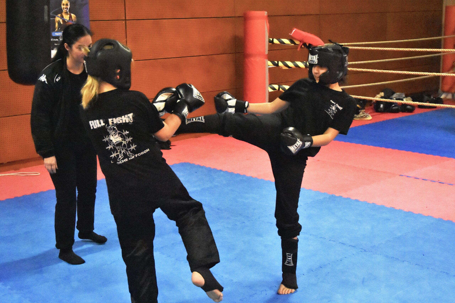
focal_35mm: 46
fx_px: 588
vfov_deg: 28.9
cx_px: 228
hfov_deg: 42.3
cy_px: 152
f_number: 3.3
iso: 5000
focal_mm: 31
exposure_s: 1/1250
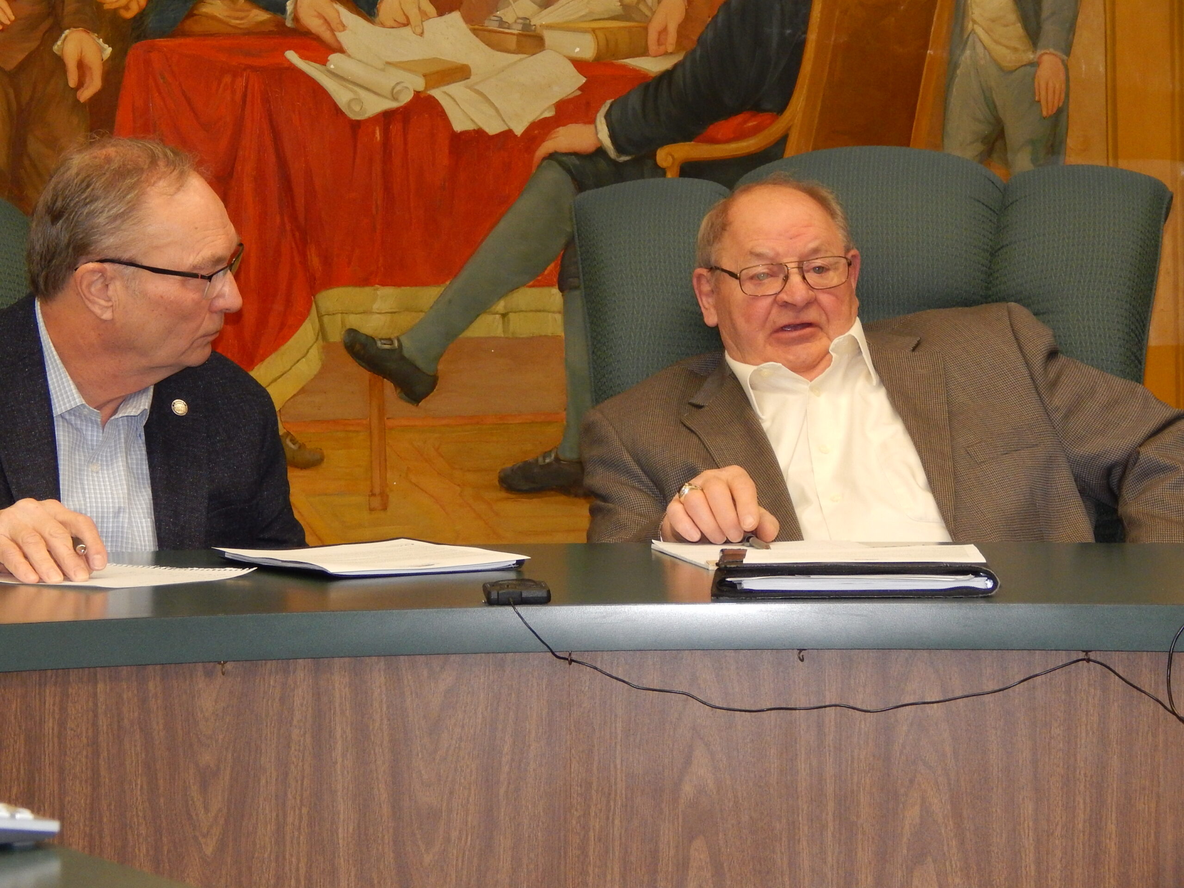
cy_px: 444
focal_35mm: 115
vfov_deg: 12.9
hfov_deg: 17.1
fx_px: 3933
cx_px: 592
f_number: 4.6
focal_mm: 20.5
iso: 450
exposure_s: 1/30
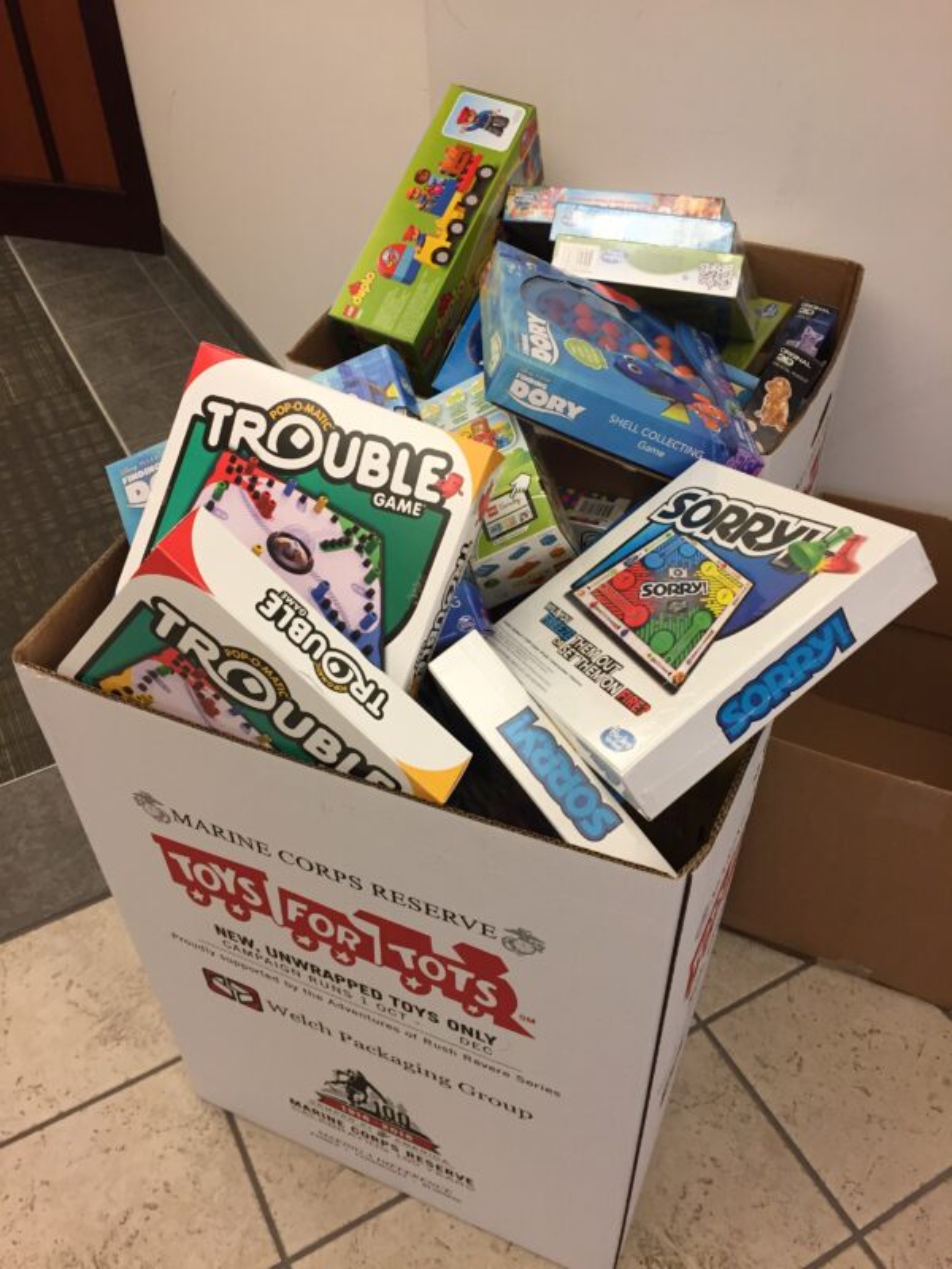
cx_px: 476
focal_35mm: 29
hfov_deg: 48.2
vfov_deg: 61.7
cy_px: 634
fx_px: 1063
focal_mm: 4.15
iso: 50
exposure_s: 1/30
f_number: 2.2
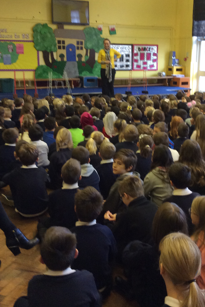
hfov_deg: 29.7
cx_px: 130
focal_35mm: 45
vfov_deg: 43.5
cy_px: 134
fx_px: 384
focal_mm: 3.3
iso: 125
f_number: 2.4
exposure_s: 1/24
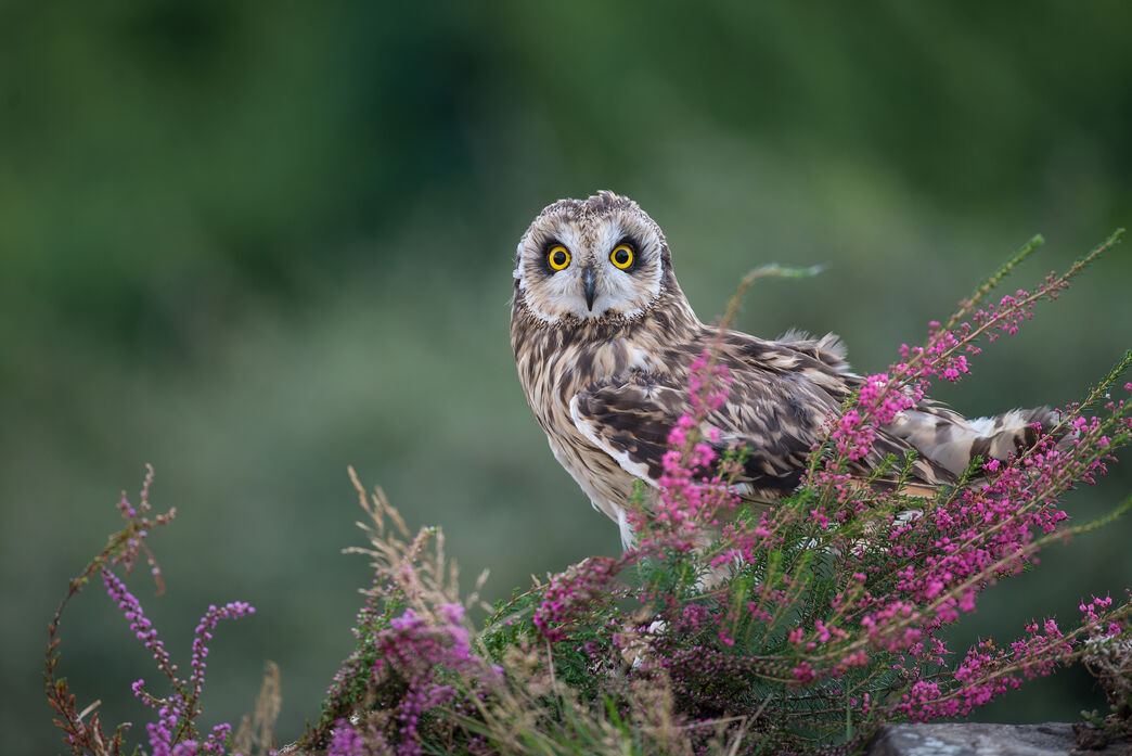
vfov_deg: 2.8
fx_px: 15728
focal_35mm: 500
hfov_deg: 4.1
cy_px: 378
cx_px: 566
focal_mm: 500
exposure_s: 1/200
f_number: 4
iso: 200
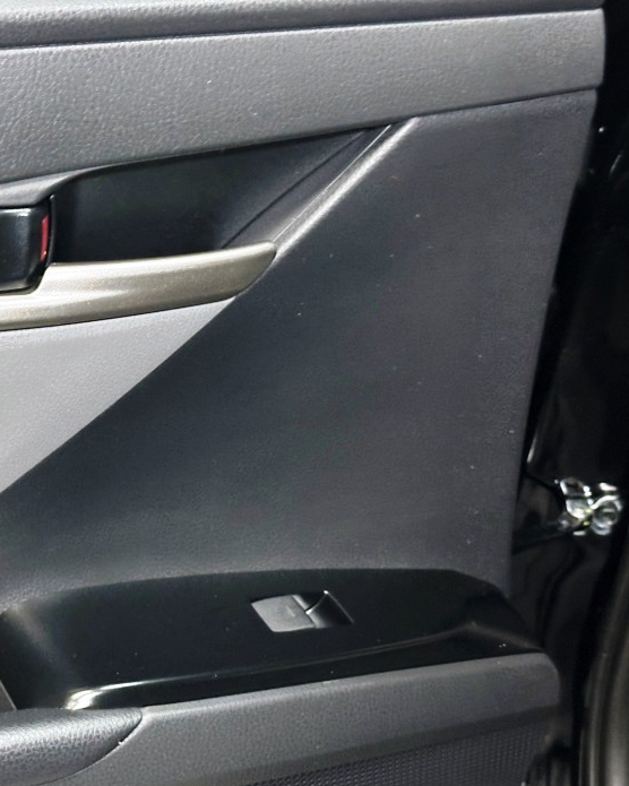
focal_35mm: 69
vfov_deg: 27.5
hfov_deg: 21.8
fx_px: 1606
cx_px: 94
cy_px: 430
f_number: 1.78
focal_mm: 6.86
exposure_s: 1/30
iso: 640
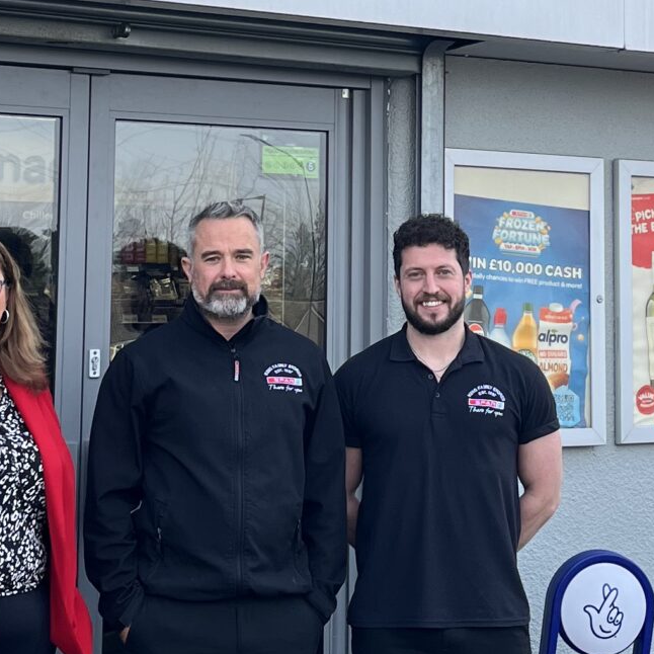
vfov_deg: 18.8
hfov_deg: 19.0
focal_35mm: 91
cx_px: 422
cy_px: 81
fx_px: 1945
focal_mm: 5.1
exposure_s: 1/714
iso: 50
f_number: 1.6
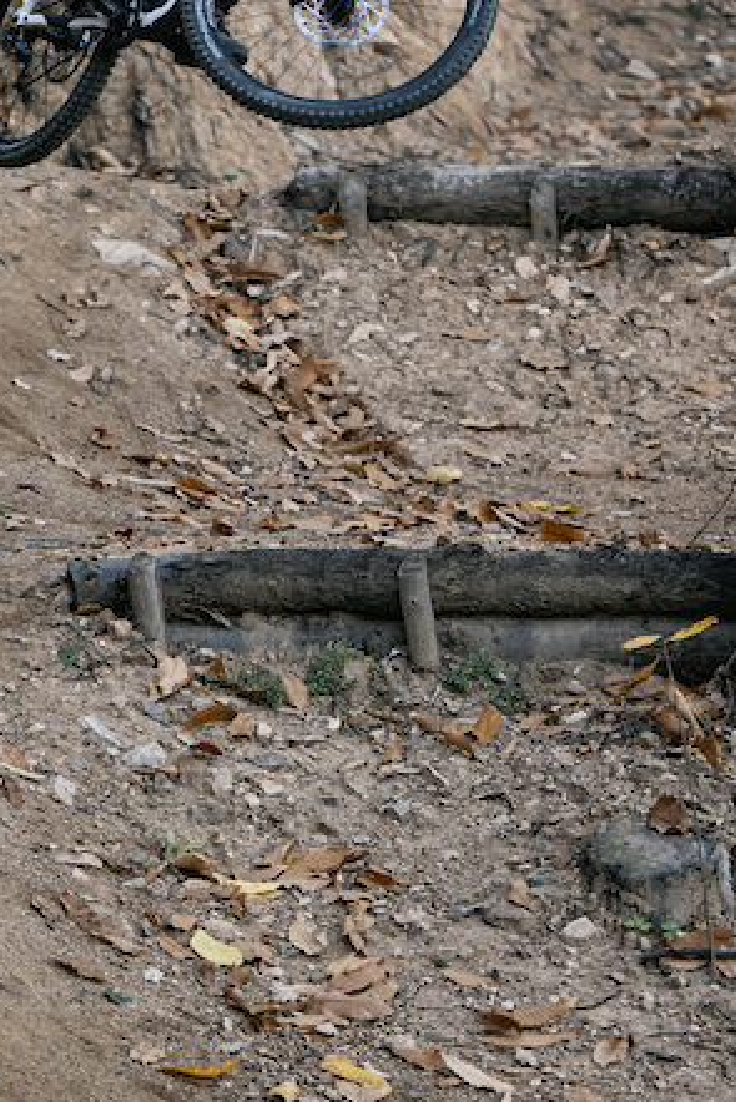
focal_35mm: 234
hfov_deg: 5.9
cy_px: 439
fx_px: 7170
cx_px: 79
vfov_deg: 8.8
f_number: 2.8
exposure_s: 1/1000
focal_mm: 101
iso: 1000
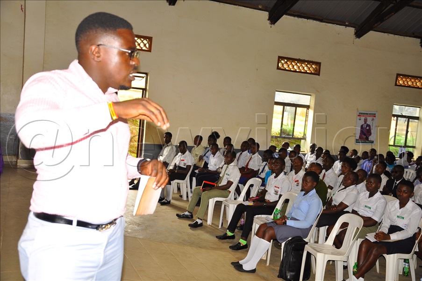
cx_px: 211
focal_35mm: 42
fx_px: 492
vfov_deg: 31.8
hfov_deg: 46.4
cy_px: 140
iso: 320
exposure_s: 1/60
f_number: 4
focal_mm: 28
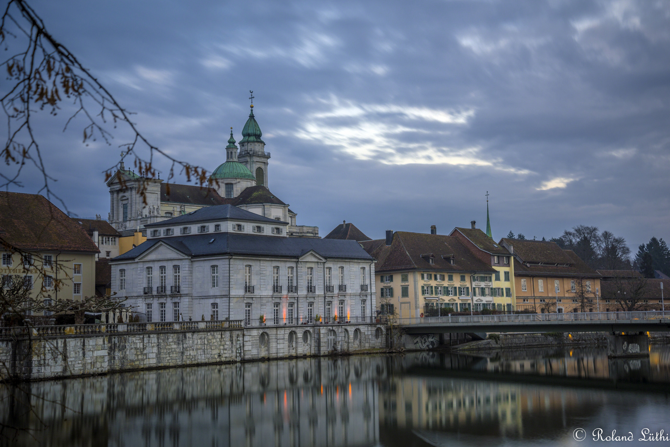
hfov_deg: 38.2
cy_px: 224
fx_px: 968
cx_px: 335
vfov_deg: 26.0
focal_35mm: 52
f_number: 4.2
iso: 100
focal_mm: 52
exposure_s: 13
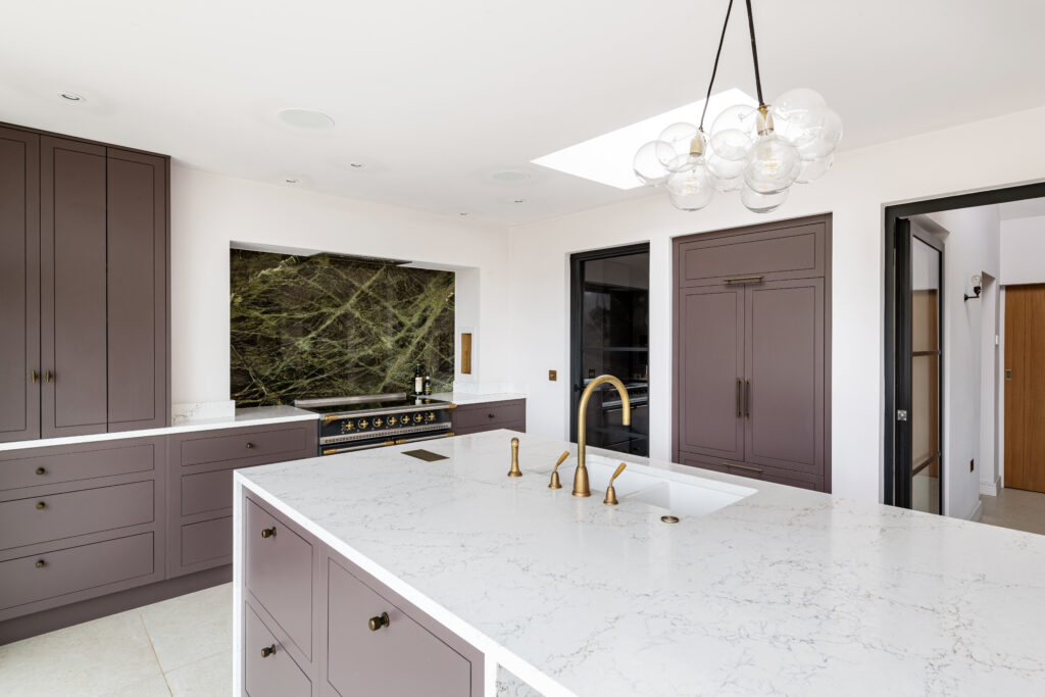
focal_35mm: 19
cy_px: 348
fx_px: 552
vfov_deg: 64.6
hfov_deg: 86.9
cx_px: 522
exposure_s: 1/2.5
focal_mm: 19
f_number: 14
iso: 160
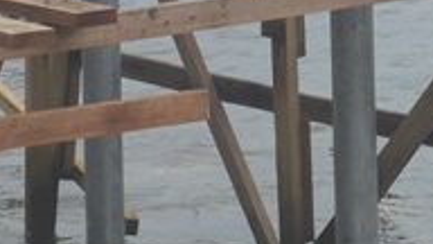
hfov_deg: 8.0
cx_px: 322
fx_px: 3111
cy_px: -459
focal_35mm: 271
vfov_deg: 4.3
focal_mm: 22
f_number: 8
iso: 100
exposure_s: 1/250
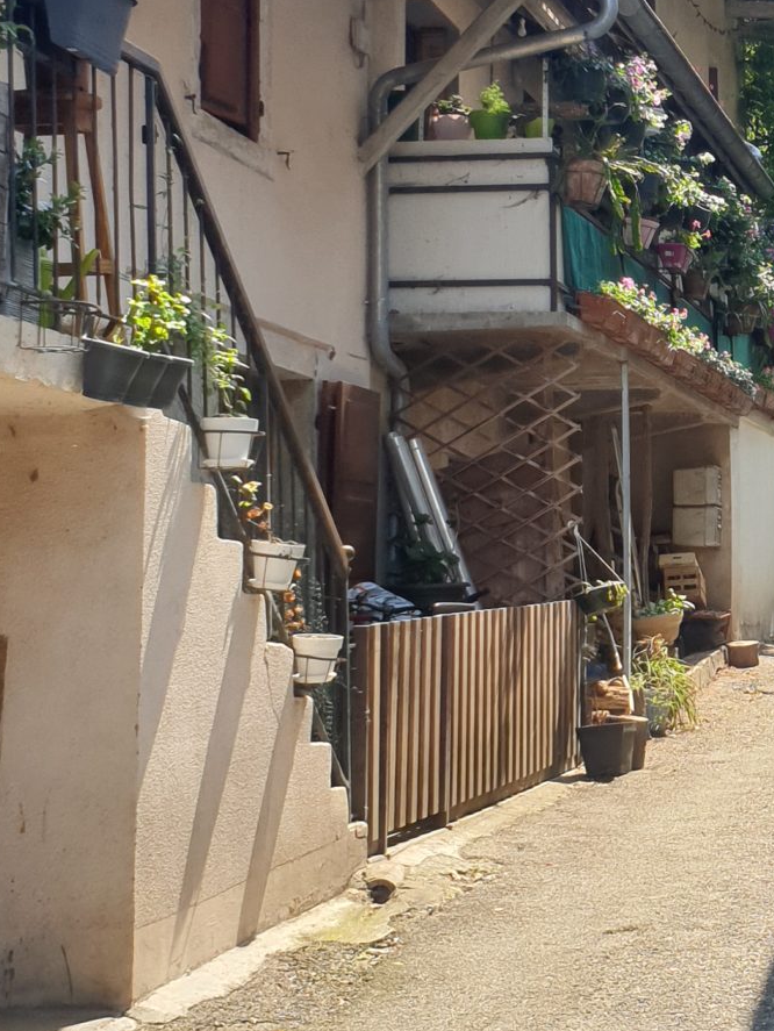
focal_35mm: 75
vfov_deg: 25.9
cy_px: 398
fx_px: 2234
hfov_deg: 18.8
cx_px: 880
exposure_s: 1/1099
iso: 50
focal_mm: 4.3
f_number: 2.4
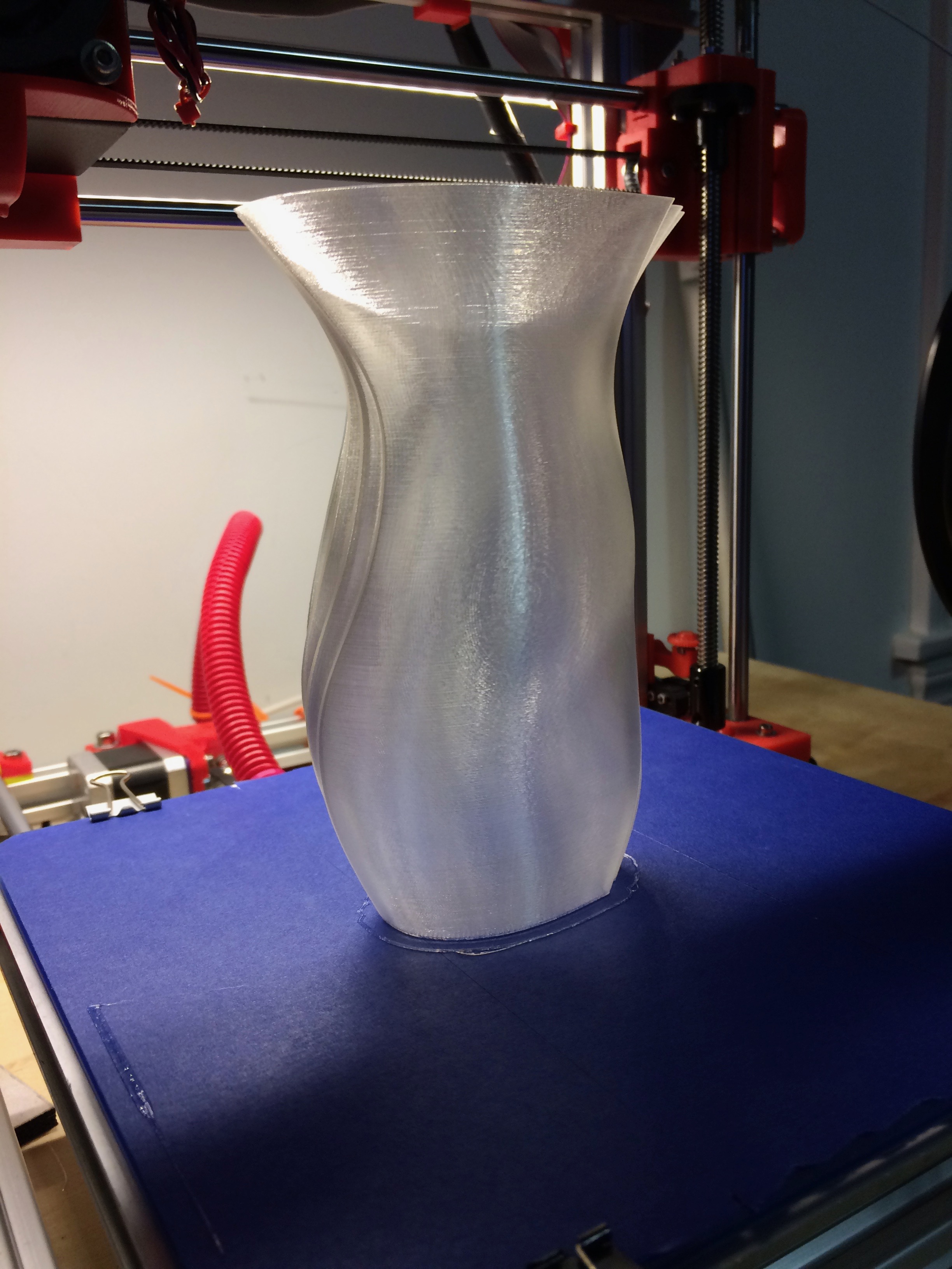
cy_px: 634
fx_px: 1063
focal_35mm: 29
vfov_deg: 61.7
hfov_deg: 48.2
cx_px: 476
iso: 50
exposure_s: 1/30
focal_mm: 4.15
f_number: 2.2
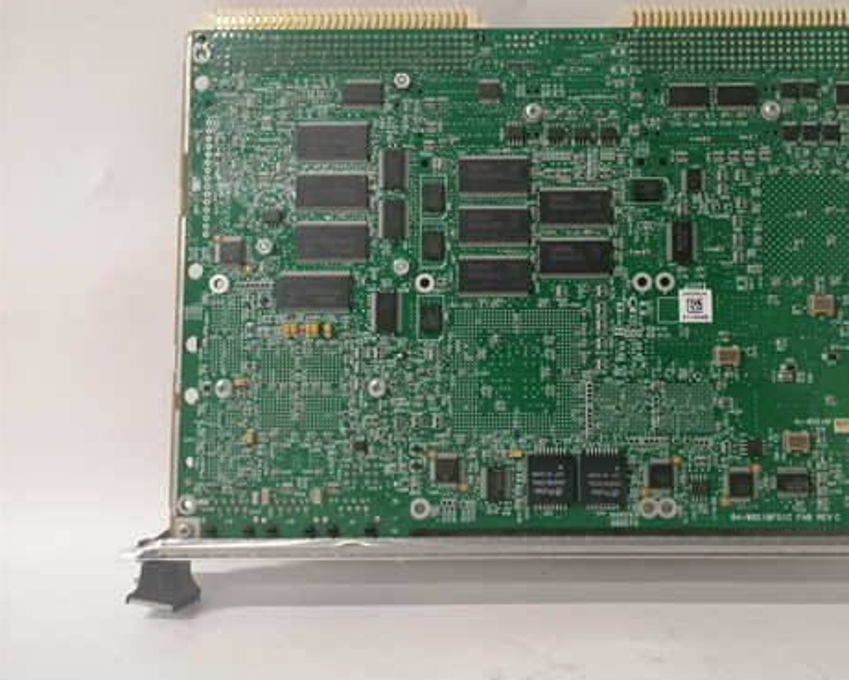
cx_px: 549
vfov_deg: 44.5
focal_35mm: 33
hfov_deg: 53.4
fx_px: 829
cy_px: 311
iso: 320
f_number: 2.2
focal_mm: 3.81
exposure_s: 1/33.3
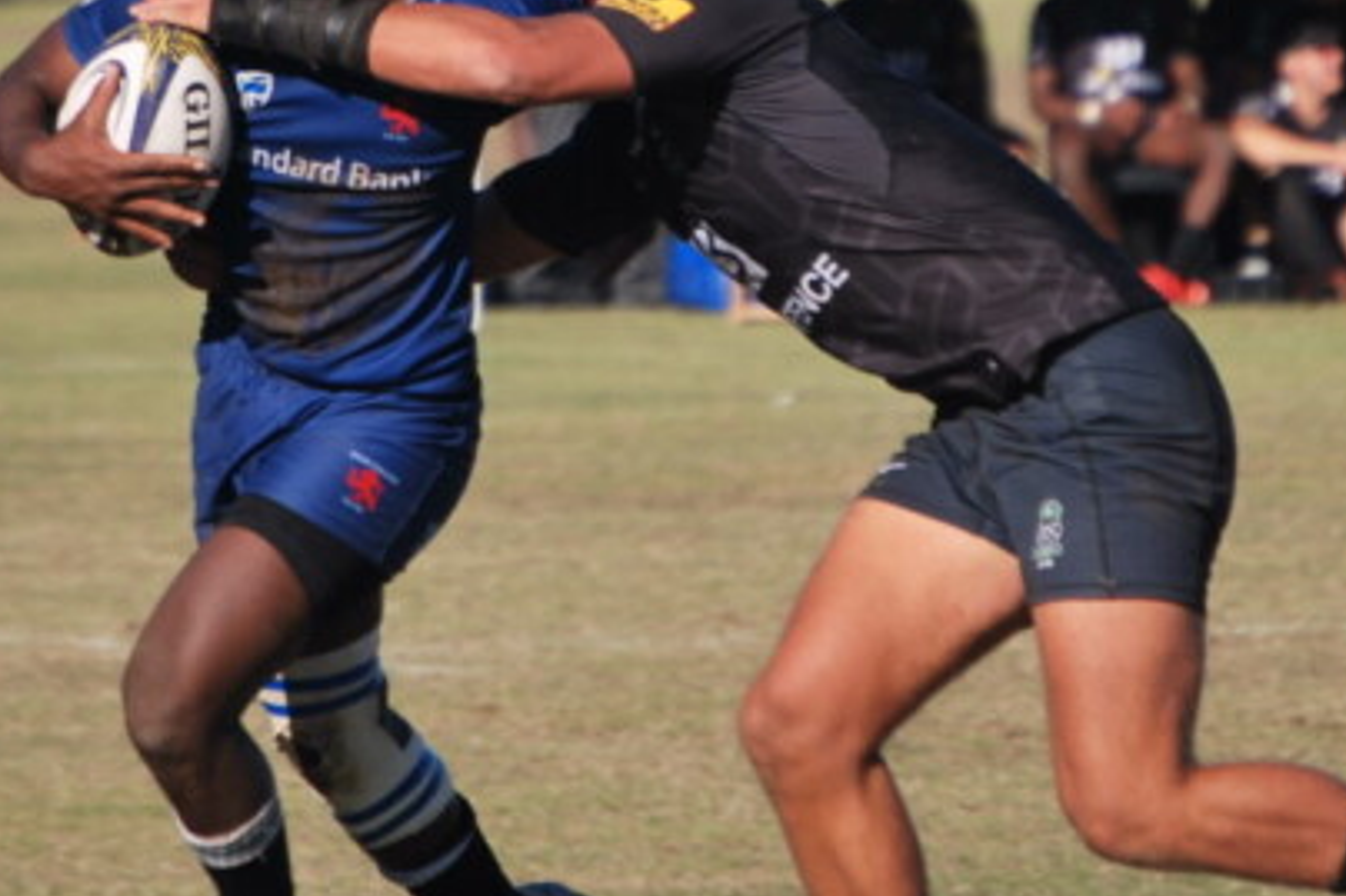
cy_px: 182
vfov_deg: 1.5
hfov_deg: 2.3
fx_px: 33373
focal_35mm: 893
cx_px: 623
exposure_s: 1/500
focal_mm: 200
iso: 100
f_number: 5.6
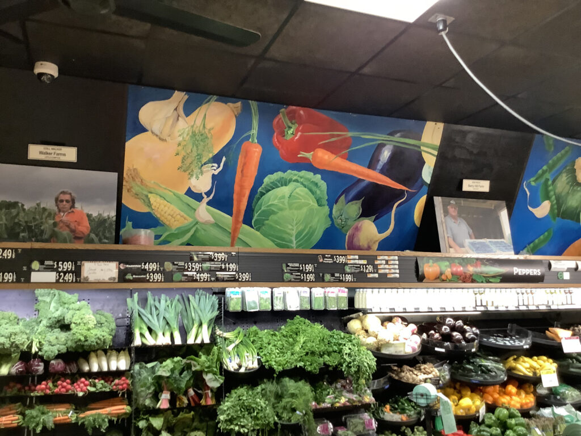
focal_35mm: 31
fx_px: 520
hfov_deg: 58.4
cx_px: 290
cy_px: 218
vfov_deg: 45.4
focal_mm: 3.3
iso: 320
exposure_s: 1/40
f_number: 2.4
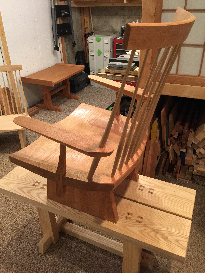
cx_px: 102
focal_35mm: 29
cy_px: 136
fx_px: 229
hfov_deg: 48.2
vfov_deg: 61.7
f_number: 2.2
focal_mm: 4.15
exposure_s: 1/15
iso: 125
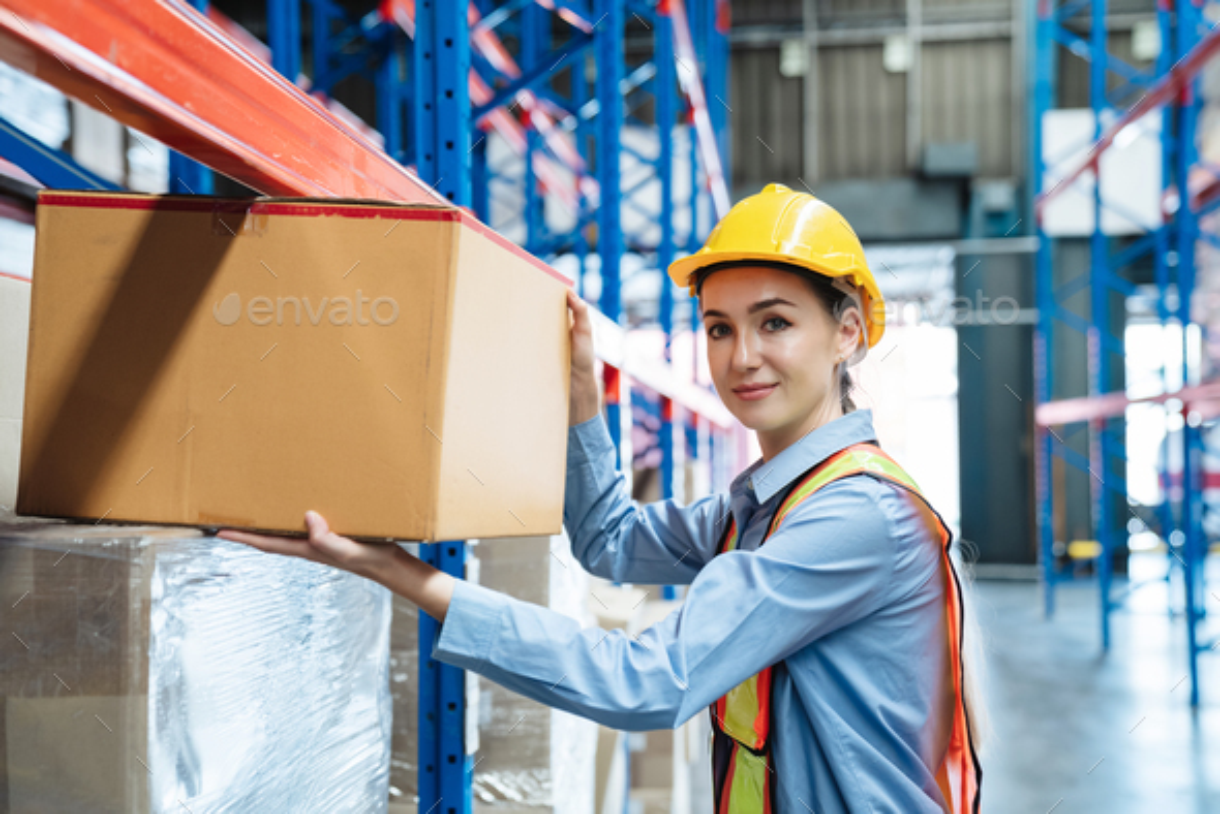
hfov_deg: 38.9
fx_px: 1729
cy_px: 407
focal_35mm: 51
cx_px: 610
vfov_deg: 26.5
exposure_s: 1/125
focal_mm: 51
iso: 400
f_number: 2.8
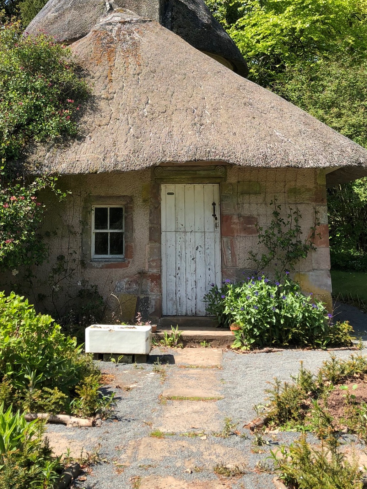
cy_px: 158
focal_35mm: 41
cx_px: 129
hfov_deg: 34.9
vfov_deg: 45.0
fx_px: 579
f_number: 1.8
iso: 20
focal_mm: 3.99
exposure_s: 1/640
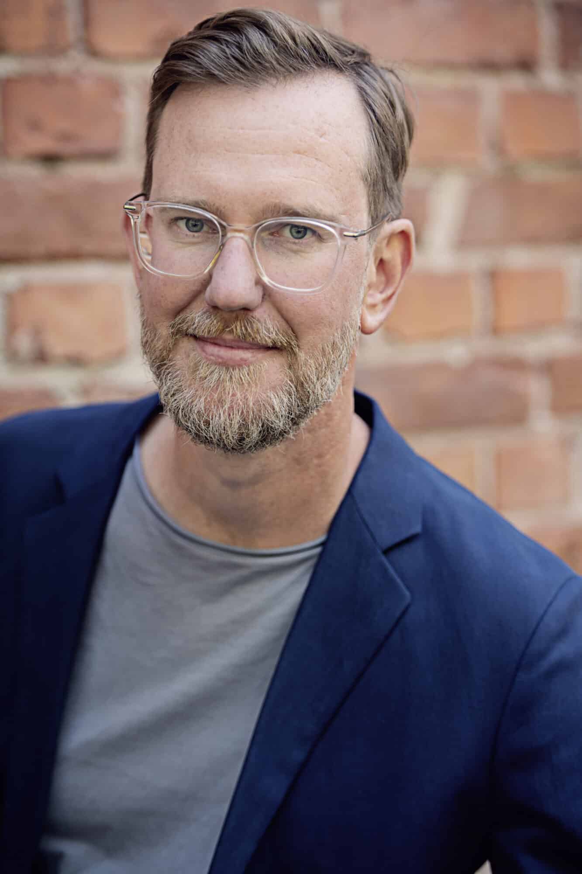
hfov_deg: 13.4
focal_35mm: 102
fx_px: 2474
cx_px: 291
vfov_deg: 20.0
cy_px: 437
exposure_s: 1/125
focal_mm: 102
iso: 160
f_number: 3.2
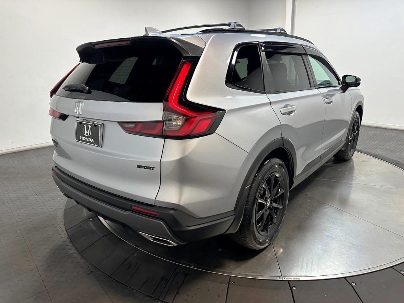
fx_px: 280
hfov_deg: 71.6
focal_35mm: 24
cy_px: 152
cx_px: 202
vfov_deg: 56.8
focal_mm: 6.86
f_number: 1.78
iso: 320
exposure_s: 1/60
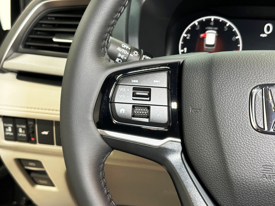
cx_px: 138
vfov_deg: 30.3
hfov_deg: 39.7
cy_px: 103
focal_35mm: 48
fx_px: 381
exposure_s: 1/30
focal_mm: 6.86
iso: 400
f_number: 1.78
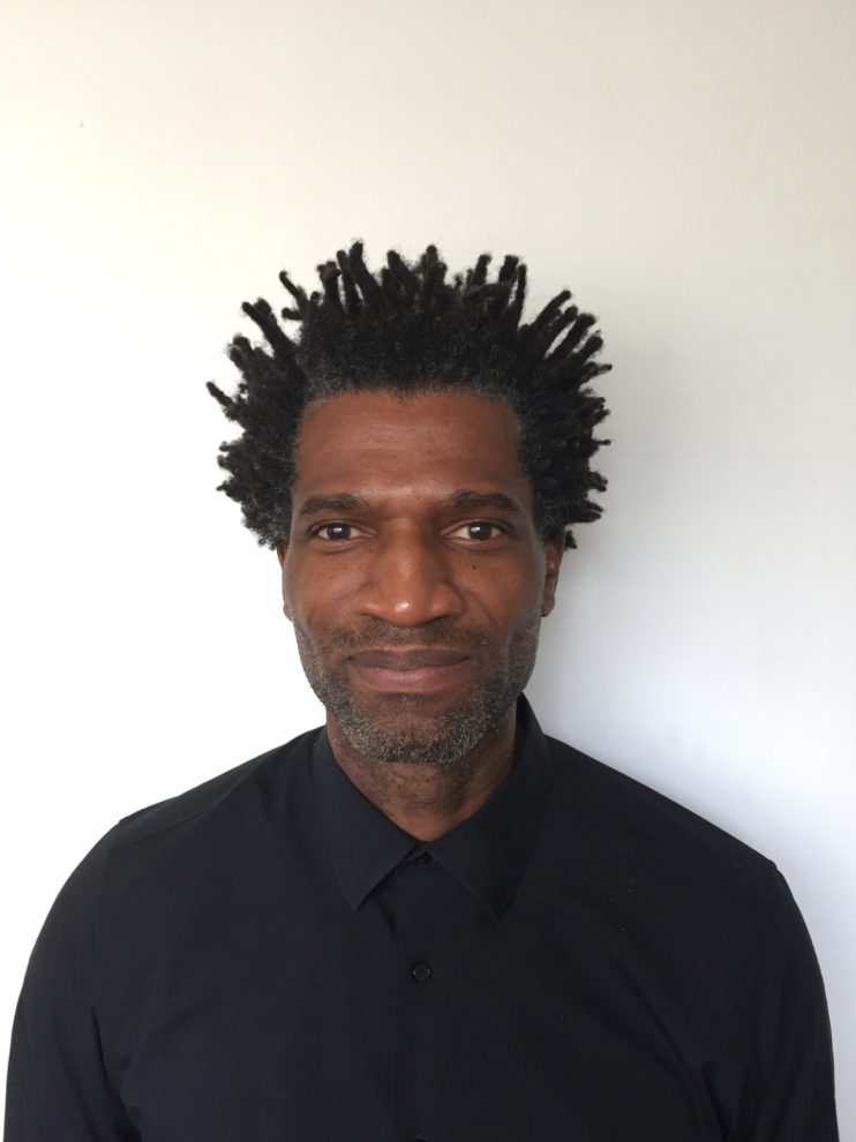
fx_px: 990
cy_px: 554
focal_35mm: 30
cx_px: 415
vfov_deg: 60.0
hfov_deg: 46.8
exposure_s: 1/33
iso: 64
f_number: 2.2
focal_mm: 4.15
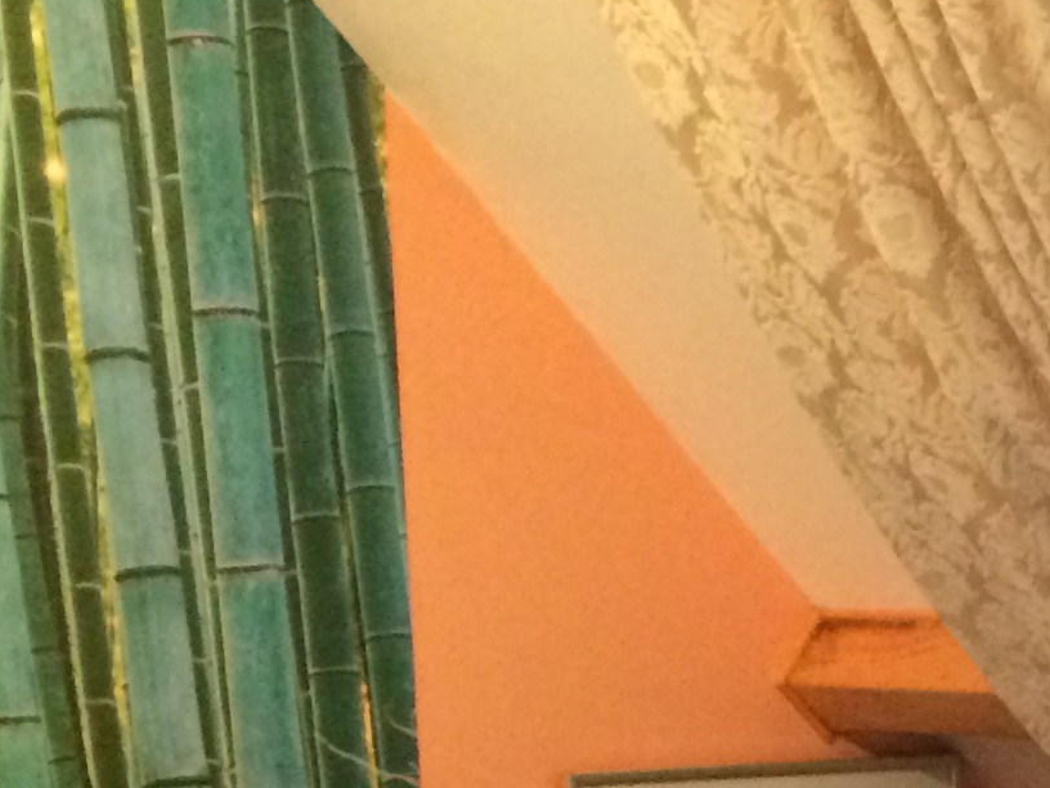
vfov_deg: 12.1
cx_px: 1679
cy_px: 1252
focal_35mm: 116
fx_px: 3519
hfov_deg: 15.4
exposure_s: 1/25
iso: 320
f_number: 2.2
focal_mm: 4.15
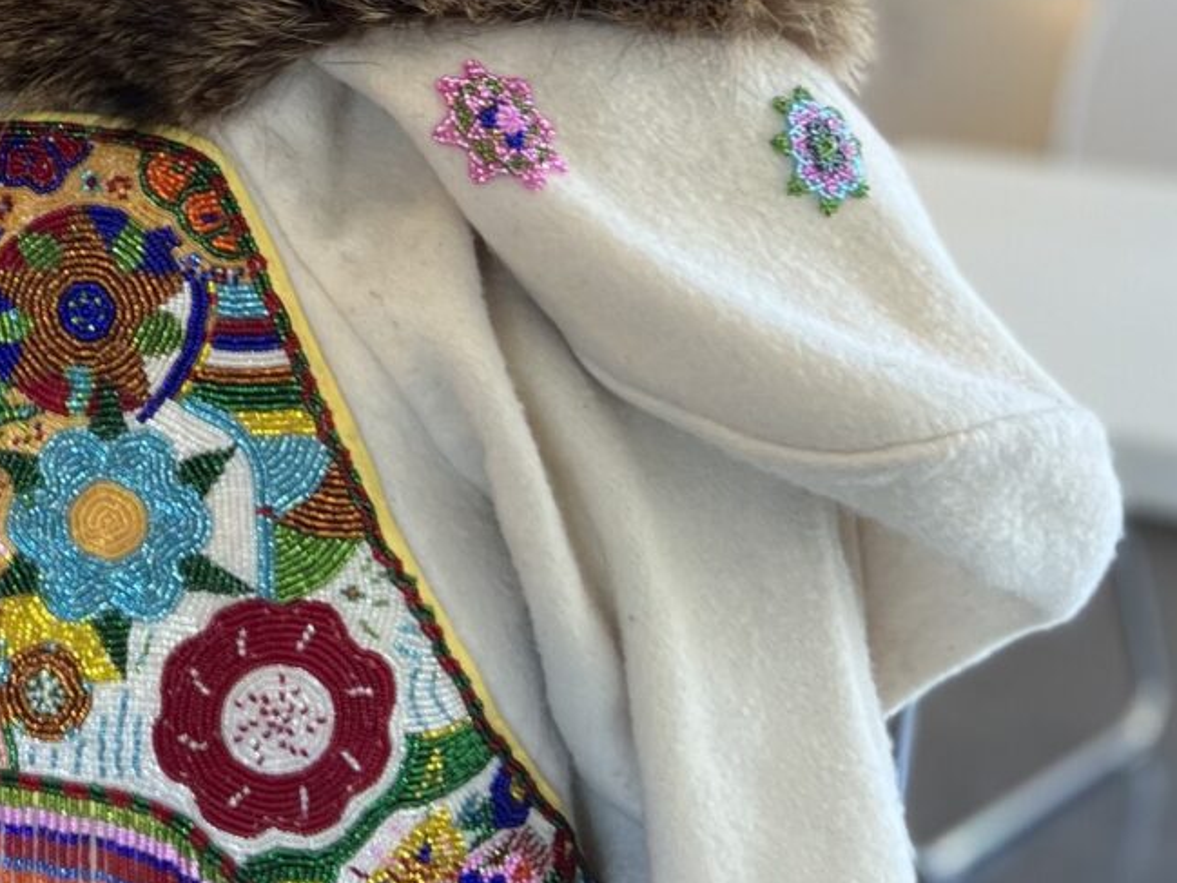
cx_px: -301
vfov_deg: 17.3
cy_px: -129
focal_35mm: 82
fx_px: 2789
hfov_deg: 21.8
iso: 50
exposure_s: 1/120
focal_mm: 5.7
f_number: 1.5
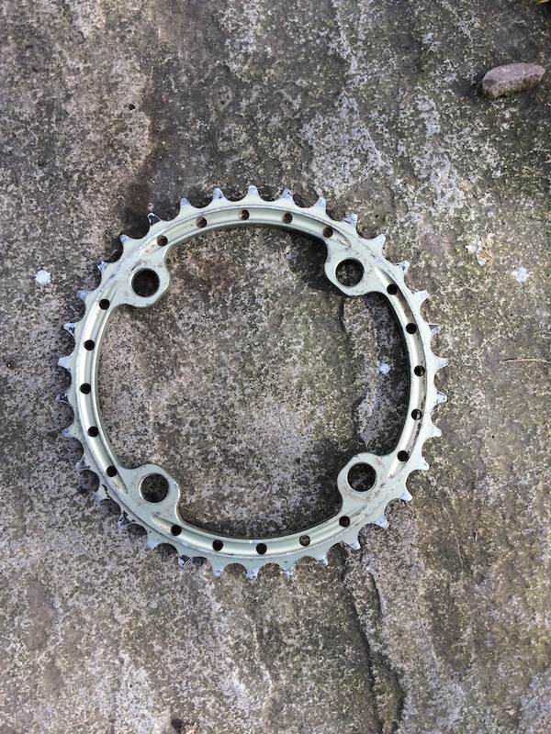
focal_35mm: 29
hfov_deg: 48.2
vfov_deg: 61.7
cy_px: 367
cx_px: 276
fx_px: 615
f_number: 2.2
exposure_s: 1/533
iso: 32
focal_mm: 4.15
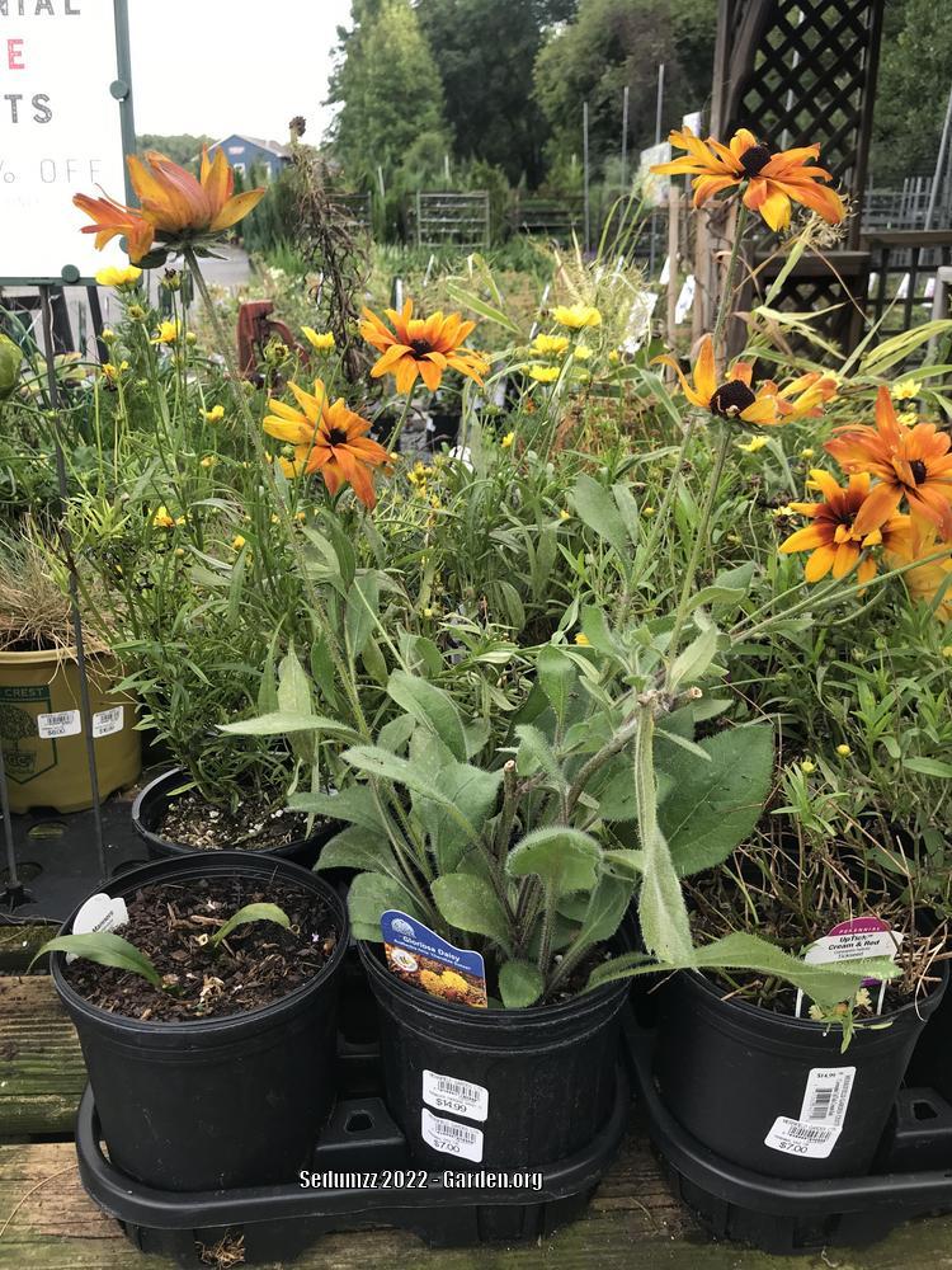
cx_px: 476
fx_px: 1027
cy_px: 635
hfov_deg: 49.7
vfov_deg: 63.4
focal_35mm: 28
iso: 20
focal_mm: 3.99
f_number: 1.8
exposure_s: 1/211
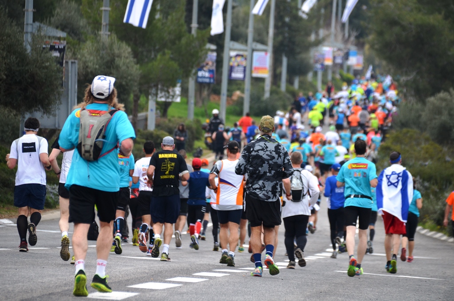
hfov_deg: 5.5
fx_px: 4719
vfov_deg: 3.6
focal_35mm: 375
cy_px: 150
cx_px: 227
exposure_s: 1/500
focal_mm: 250
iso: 360
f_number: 6.3
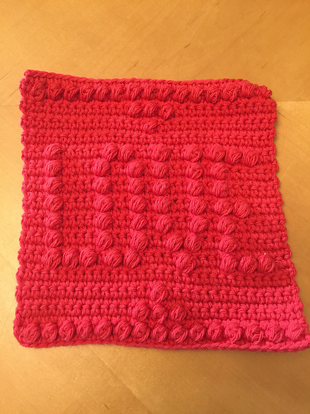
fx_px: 346
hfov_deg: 48.2
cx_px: 155
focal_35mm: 29
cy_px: 207
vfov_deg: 61.7
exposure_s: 1/10
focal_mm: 4.15
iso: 125
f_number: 2.2
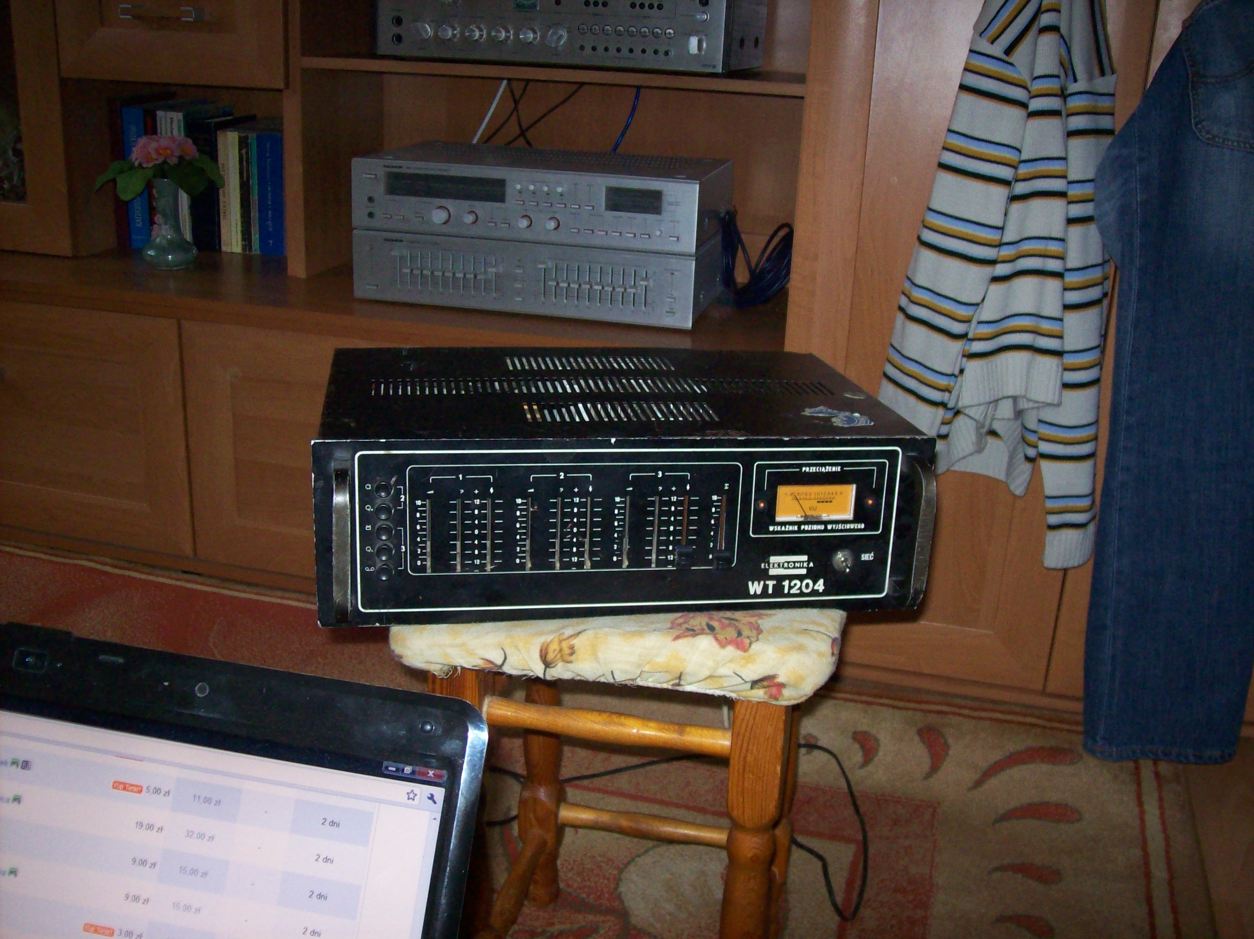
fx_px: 1304
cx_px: 627
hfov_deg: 51.4
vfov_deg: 39.6
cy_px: 470
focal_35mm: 36
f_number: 2.7
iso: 200
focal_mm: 6
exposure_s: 1/64
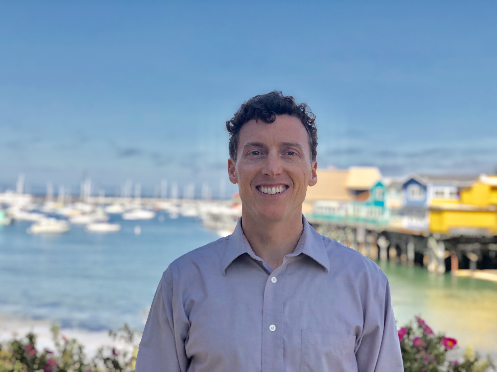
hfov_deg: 36.8
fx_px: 747
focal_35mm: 52
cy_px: 186
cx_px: 248
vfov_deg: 28.0
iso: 16
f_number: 2.4
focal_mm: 6
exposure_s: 1/453
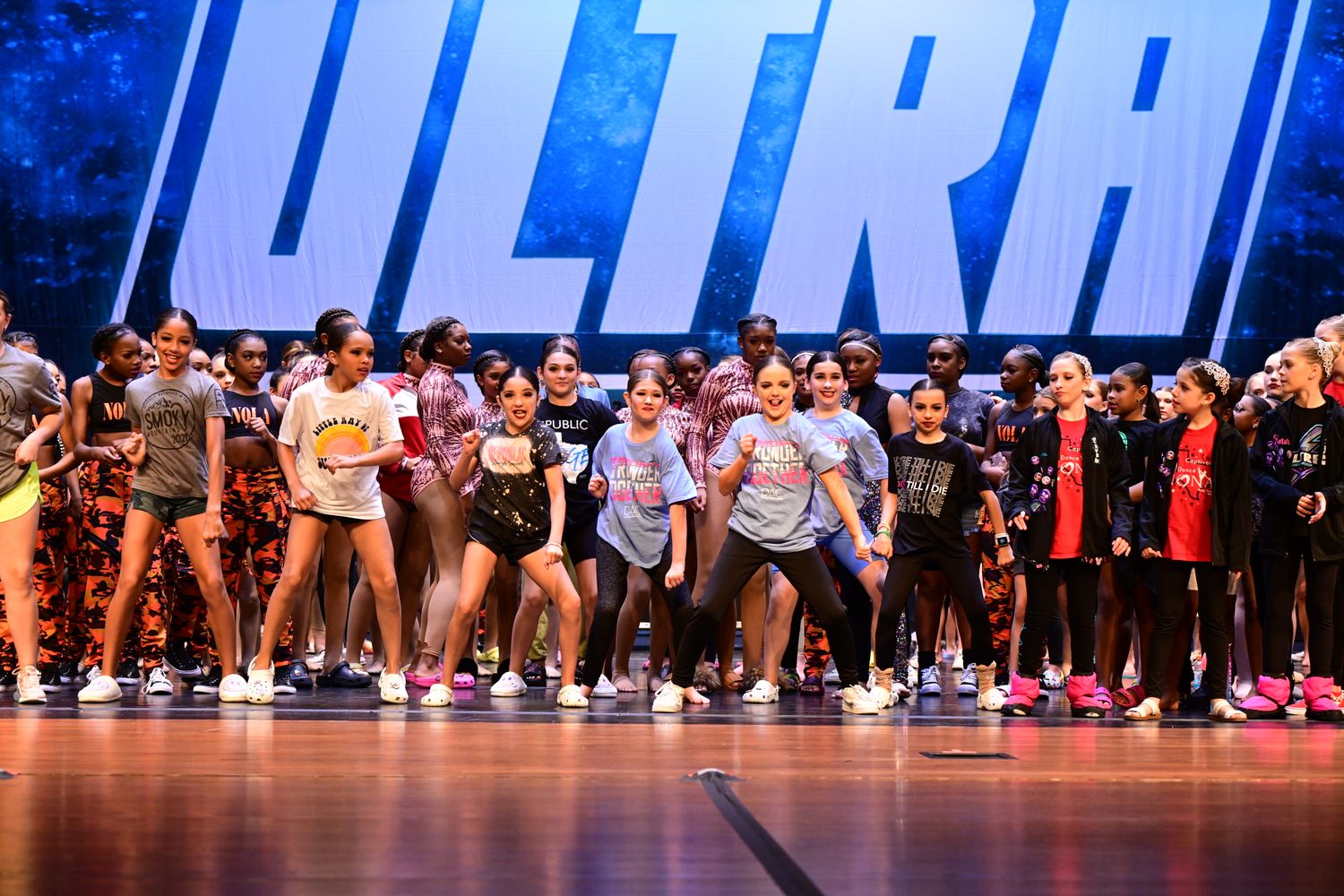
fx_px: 2613
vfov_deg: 19.5
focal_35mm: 70
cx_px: 672
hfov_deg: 28.8
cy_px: 448
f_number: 4
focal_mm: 70
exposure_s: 1/640
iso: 2500
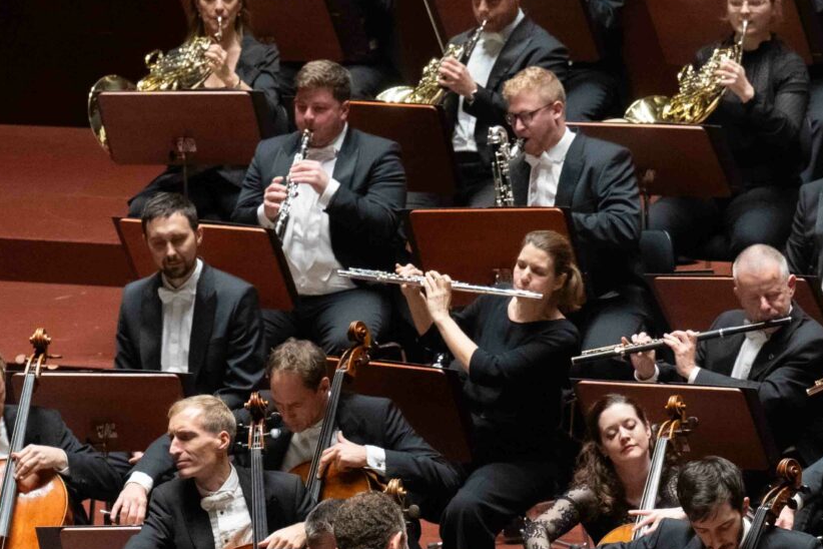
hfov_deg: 5.1
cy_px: 631
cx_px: 494
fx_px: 9258
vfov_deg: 3.4
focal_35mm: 405
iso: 2500
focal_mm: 130
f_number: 5
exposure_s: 1/160
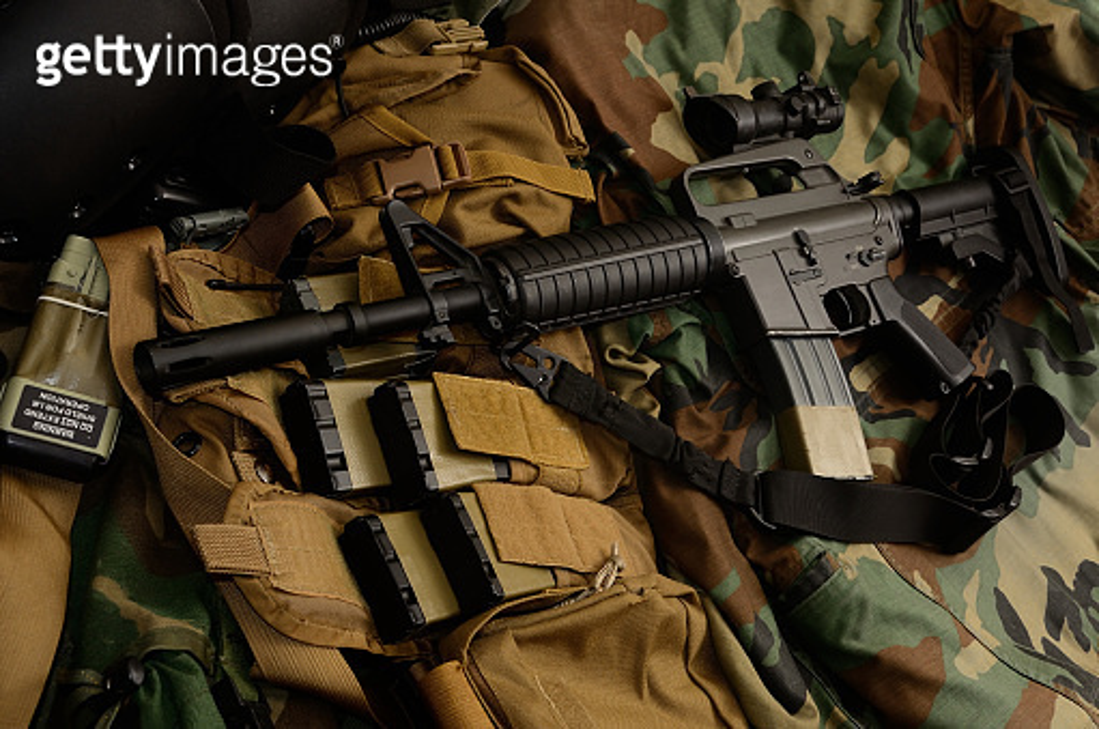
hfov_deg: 49.6
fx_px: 1189
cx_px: 550
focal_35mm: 39
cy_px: 364
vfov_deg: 34.1
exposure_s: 1/125
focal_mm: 26
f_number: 9.5
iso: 200
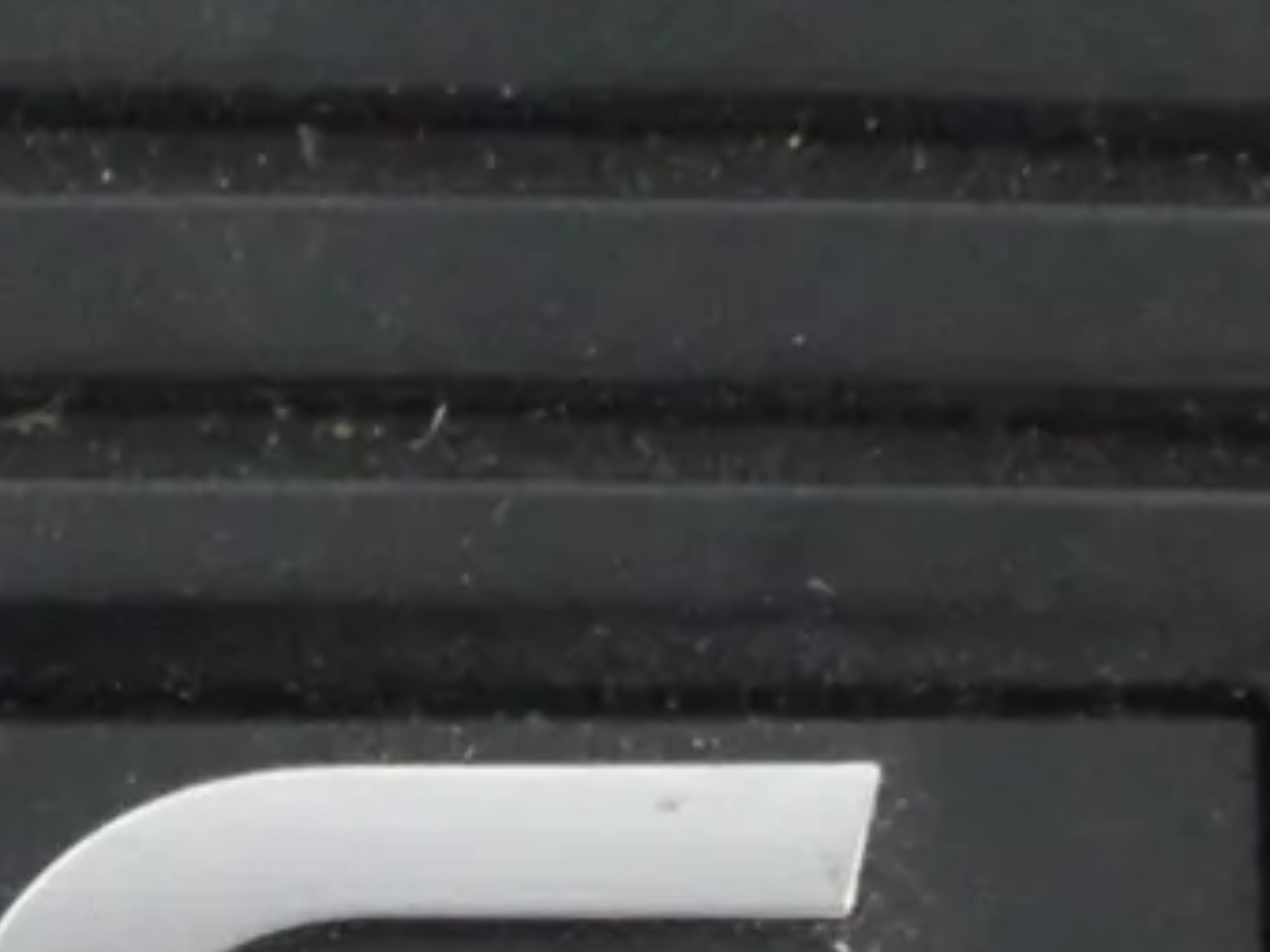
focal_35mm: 189
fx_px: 6932
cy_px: 1803
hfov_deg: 10.2
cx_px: -483
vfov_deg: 7.6
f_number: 2.5
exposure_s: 1/30
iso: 200
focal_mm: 4.5
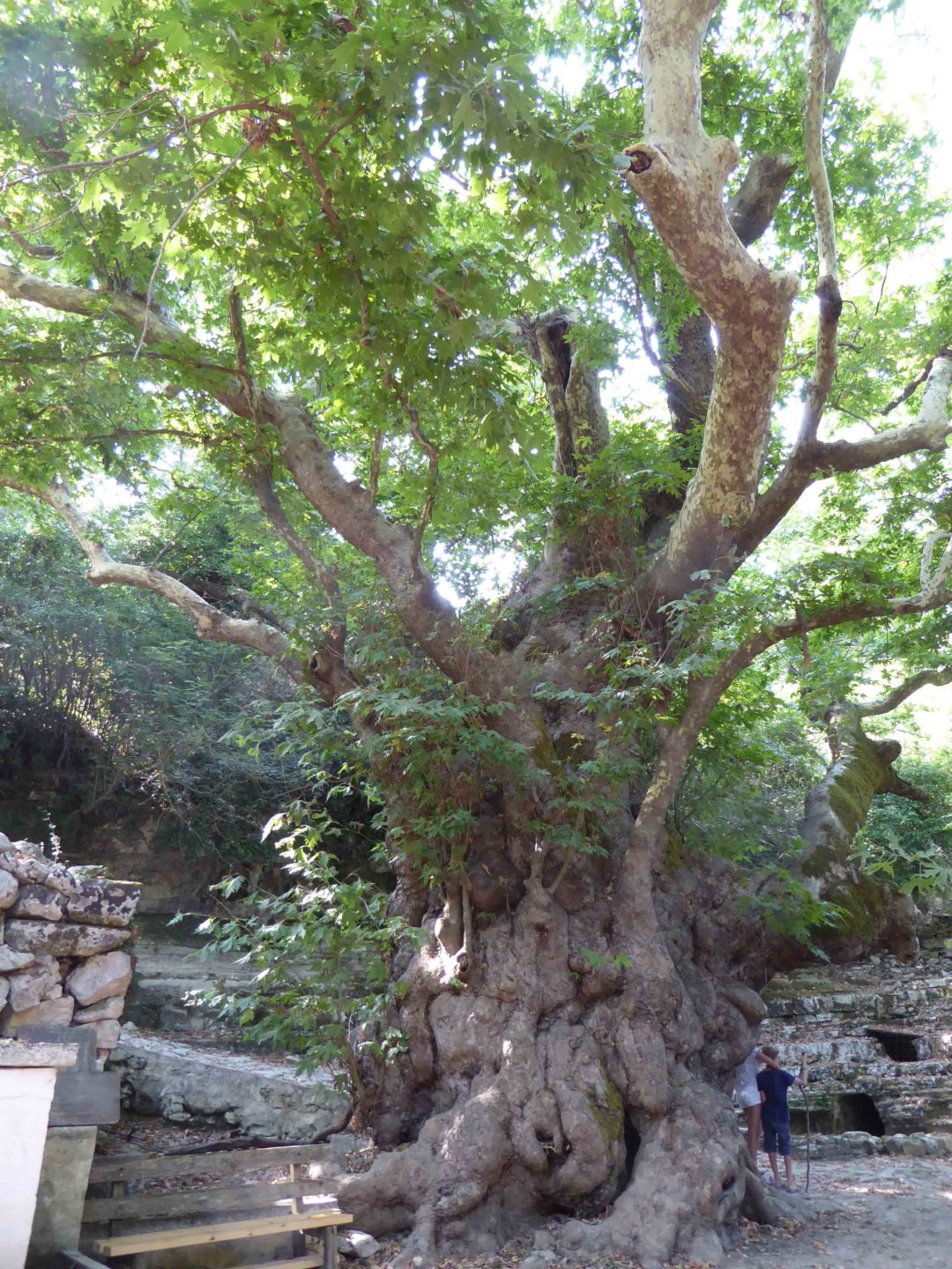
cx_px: 476
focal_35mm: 25
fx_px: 917
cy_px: 634
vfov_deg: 69.4
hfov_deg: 54.9
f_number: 3.3
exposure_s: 1/60
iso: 400
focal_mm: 4.3
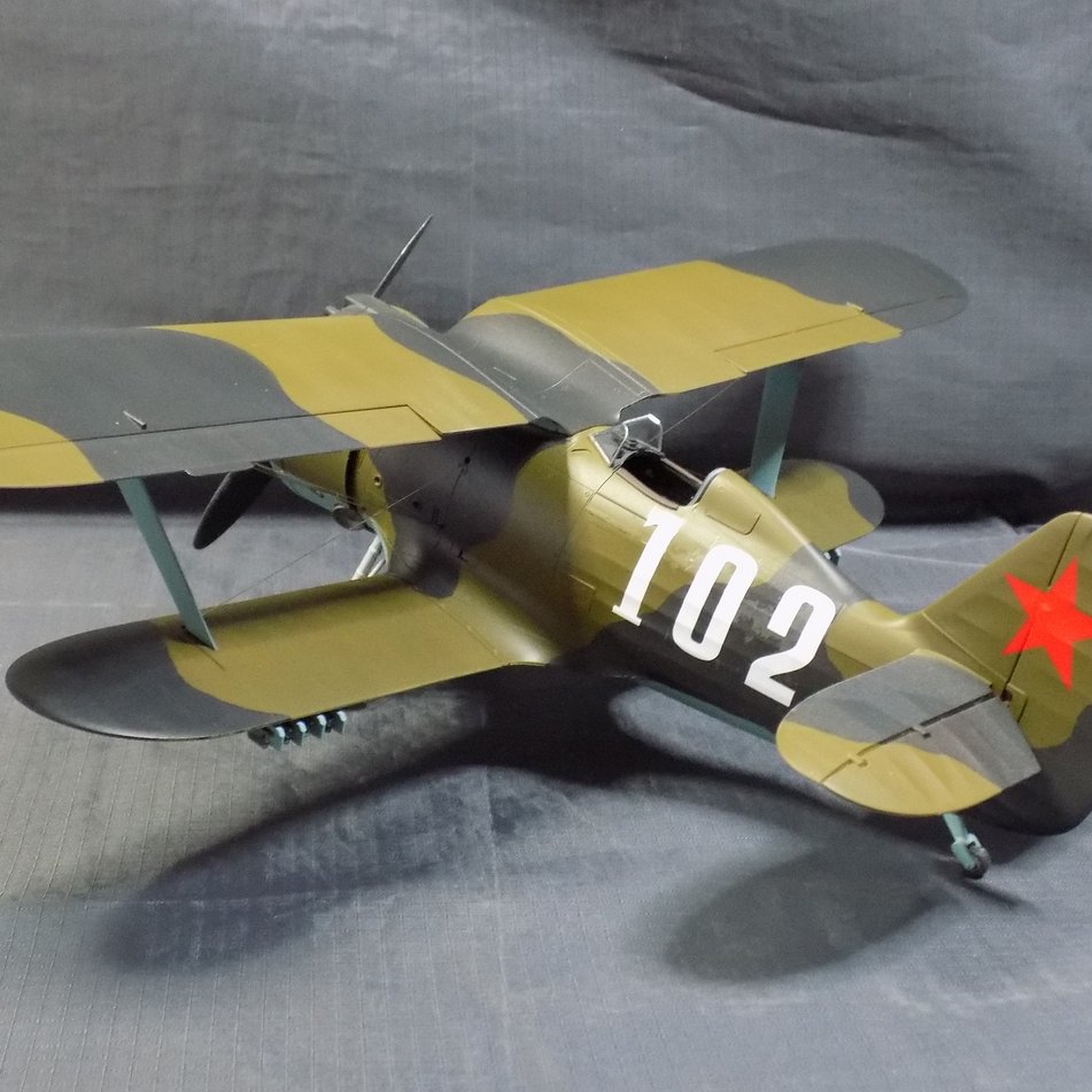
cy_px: 550
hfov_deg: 38.2
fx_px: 1570
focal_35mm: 44
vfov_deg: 38.3
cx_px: 450
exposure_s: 1/4
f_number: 3.5
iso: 400
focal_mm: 6.6
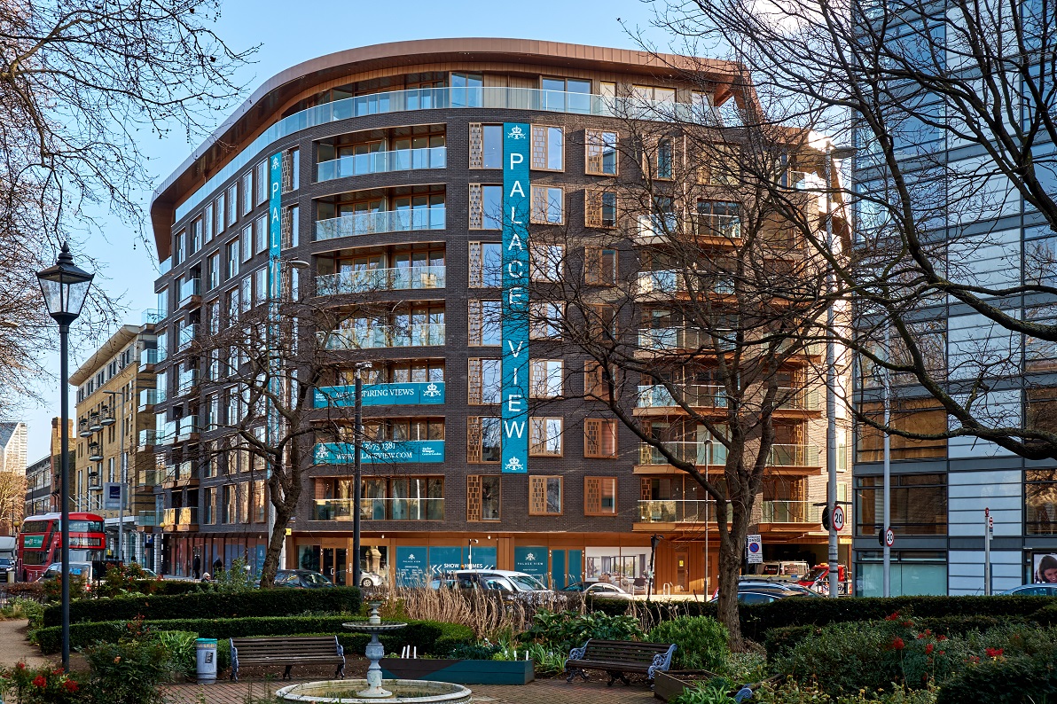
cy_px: 352
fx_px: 1233
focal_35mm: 42
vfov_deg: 31.9
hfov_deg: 46.4
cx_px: 528
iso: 200
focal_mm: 27.7
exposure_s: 1/125
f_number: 5
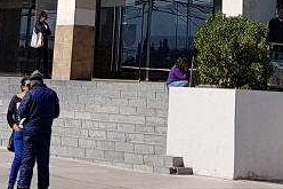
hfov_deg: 15.5
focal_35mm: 132
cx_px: 184
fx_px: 1037
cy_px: -292
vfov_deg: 9.1
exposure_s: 1/2736
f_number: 1.7
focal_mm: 4.2
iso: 40
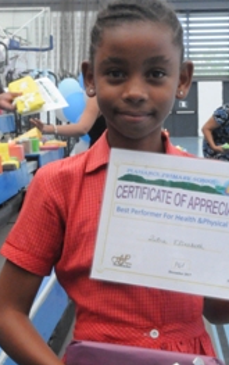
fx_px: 1036
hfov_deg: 12.6
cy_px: 273
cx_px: 137
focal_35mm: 104
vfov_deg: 19.8
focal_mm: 40
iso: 3200
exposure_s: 1/100
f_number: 22
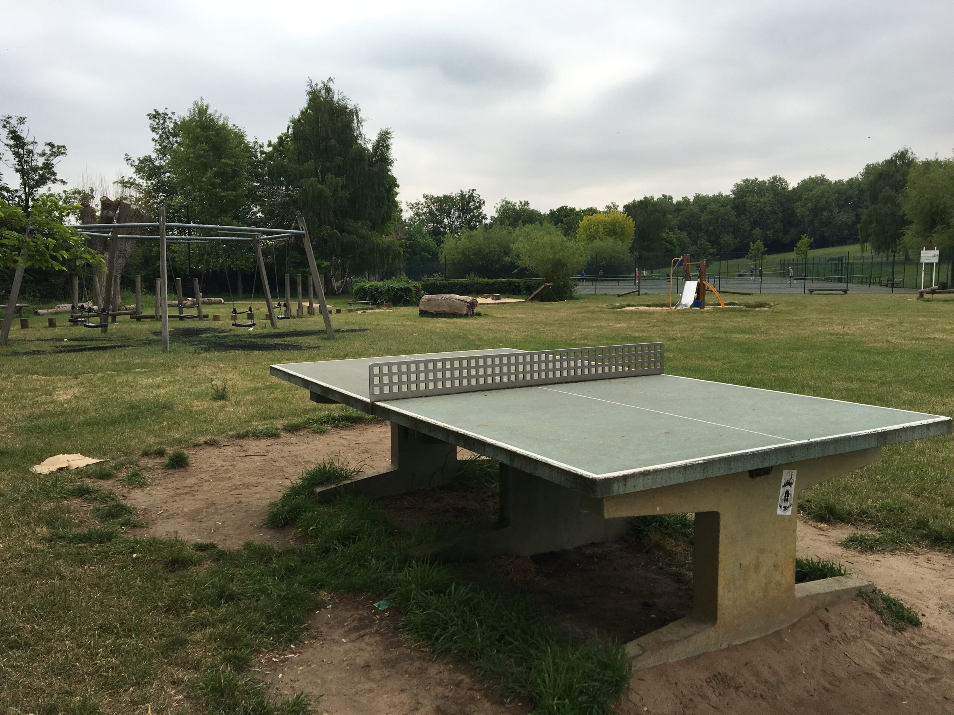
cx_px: 477
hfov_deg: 61.7
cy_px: 358
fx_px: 799
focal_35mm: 29
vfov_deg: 48.2
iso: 25
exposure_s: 1/1603
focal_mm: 4.15
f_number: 2.2
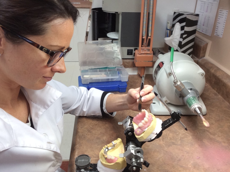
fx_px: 206
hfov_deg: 58.4
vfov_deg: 45.4
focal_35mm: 31
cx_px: 115
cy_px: 86
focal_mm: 2.15
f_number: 2.4
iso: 50
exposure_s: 1/30
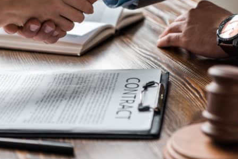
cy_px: 57
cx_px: 71
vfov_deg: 12.6
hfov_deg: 18.7
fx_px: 721
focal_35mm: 109
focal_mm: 70
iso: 400
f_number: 3.2
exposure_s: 1/200
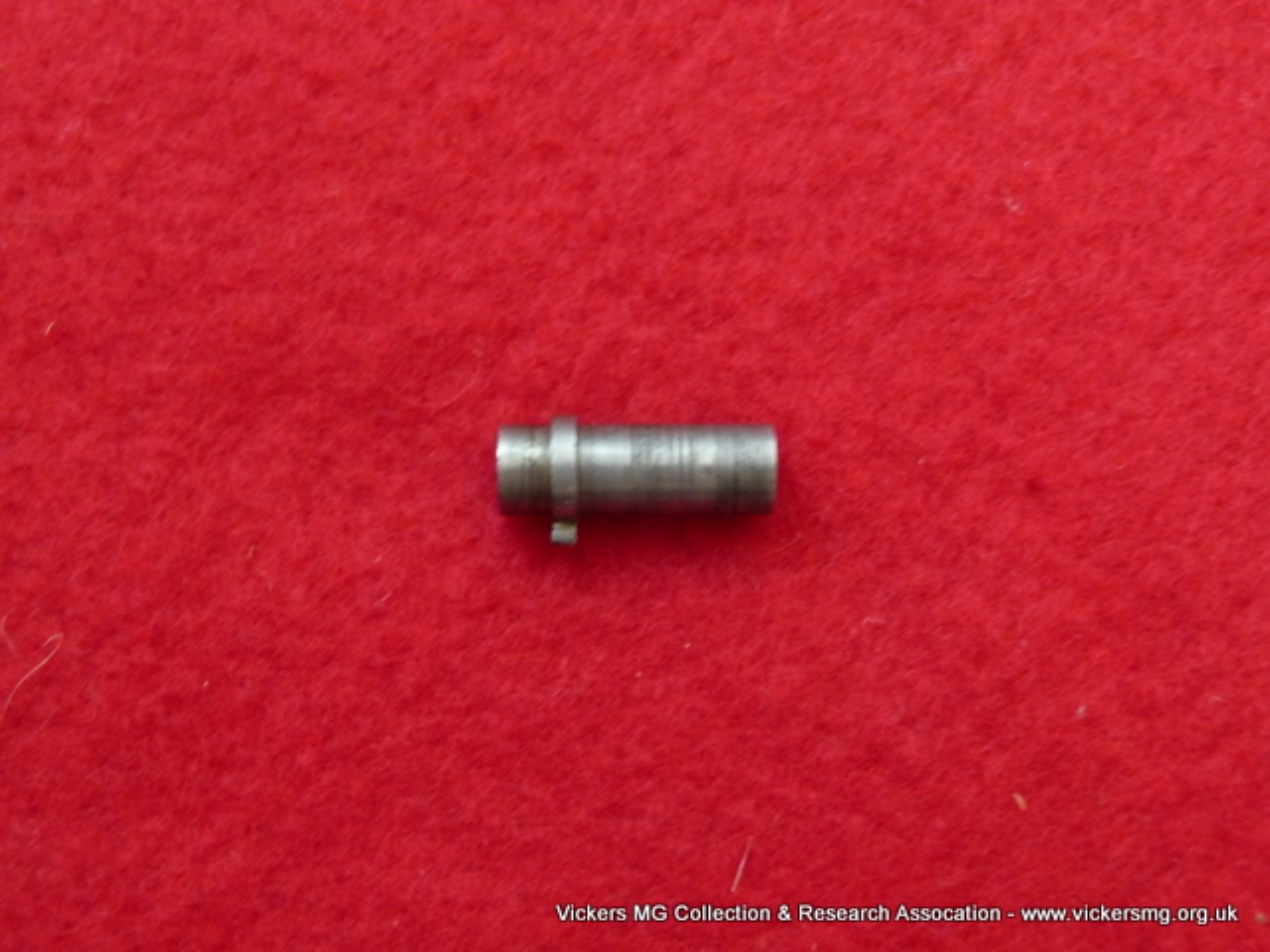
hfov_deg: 39.7
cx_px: 635
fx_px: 1761
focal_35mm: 48
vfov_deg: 30.3
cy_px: 476
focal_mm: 8
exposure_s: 1/8
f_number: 4.2
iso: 400
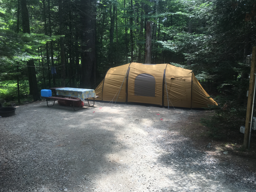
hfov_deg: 60.0
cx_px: 126
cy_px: 97
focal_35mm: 30
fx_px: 222
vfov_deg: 46.8
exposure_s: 1/120
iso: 32
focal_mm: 4.15
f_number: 2.2
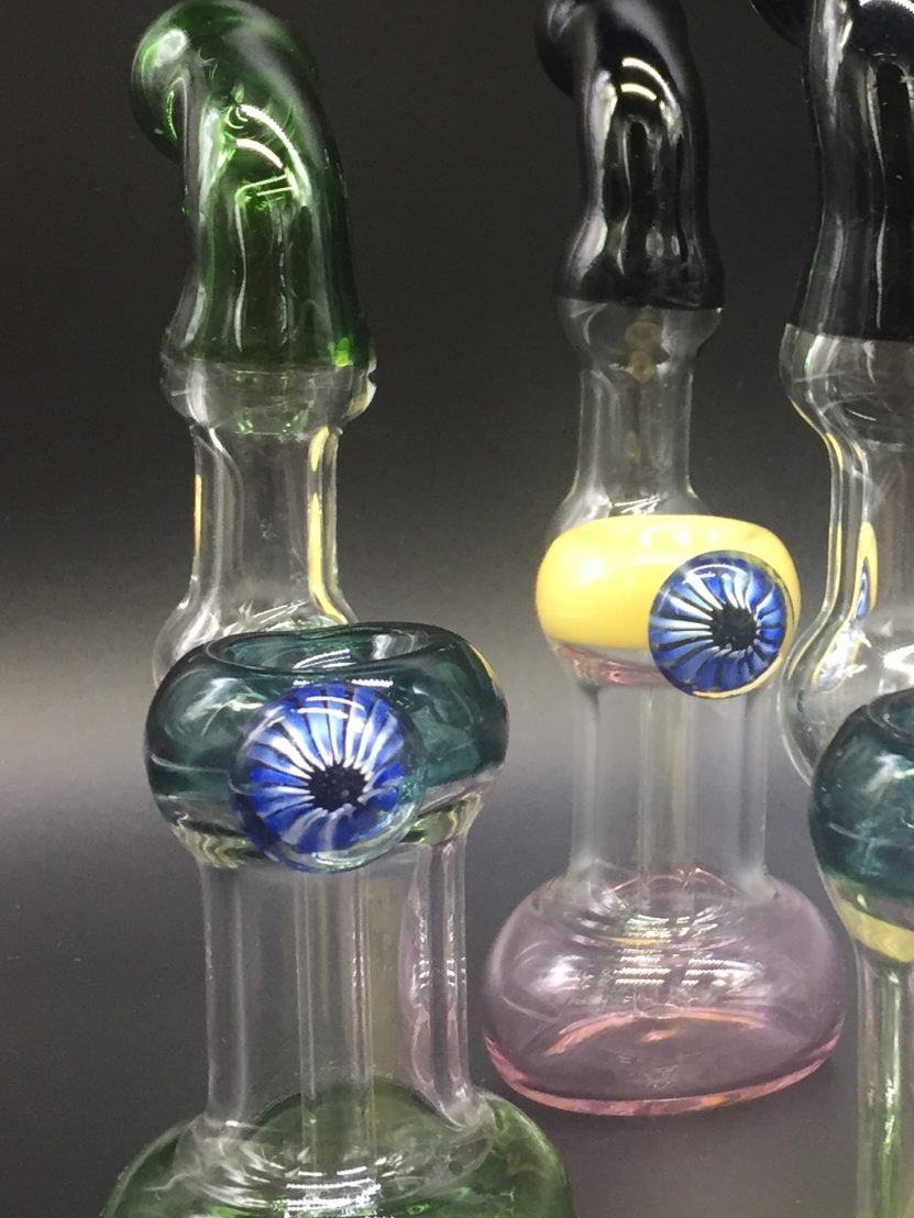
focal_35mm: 67
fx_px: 2359
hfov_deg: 21.0
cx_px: 977
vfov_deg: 28.9
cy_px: 467
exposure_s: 1/30
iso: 40
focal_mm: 4.15
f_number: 2.2
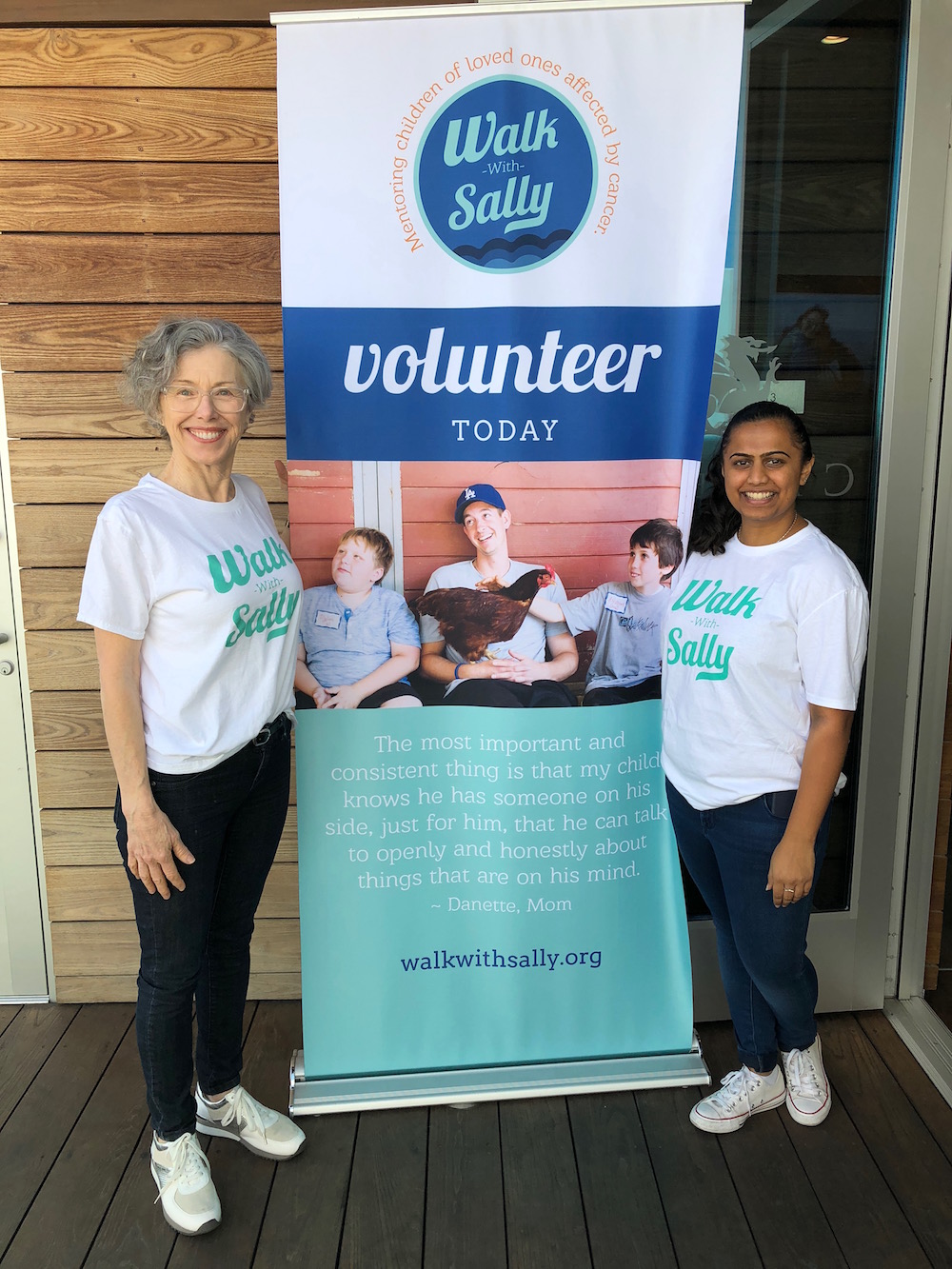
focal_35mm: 28
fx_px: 1027
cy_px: 634
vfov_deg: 63.4
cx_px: 476
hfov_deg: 49.8
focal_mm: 4
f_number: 1.8
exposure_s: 1/381
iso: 20
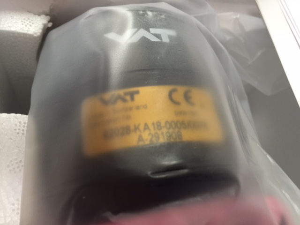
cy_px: 112
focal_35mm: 29
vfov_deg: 48.2
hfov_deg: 61.7
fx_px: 251
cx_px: 150
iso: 64
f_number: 2.2
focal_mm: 4.15
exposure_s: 1/15
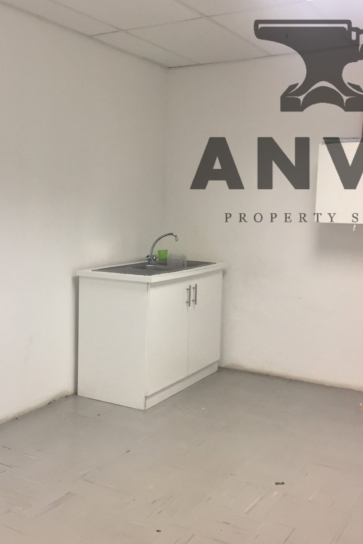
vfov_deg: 47.4
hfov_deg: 32.2
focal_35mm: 41
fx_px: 620
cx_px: 105
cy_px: 275
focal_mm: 4.15
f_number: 2.2
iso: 40
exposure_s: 1/33
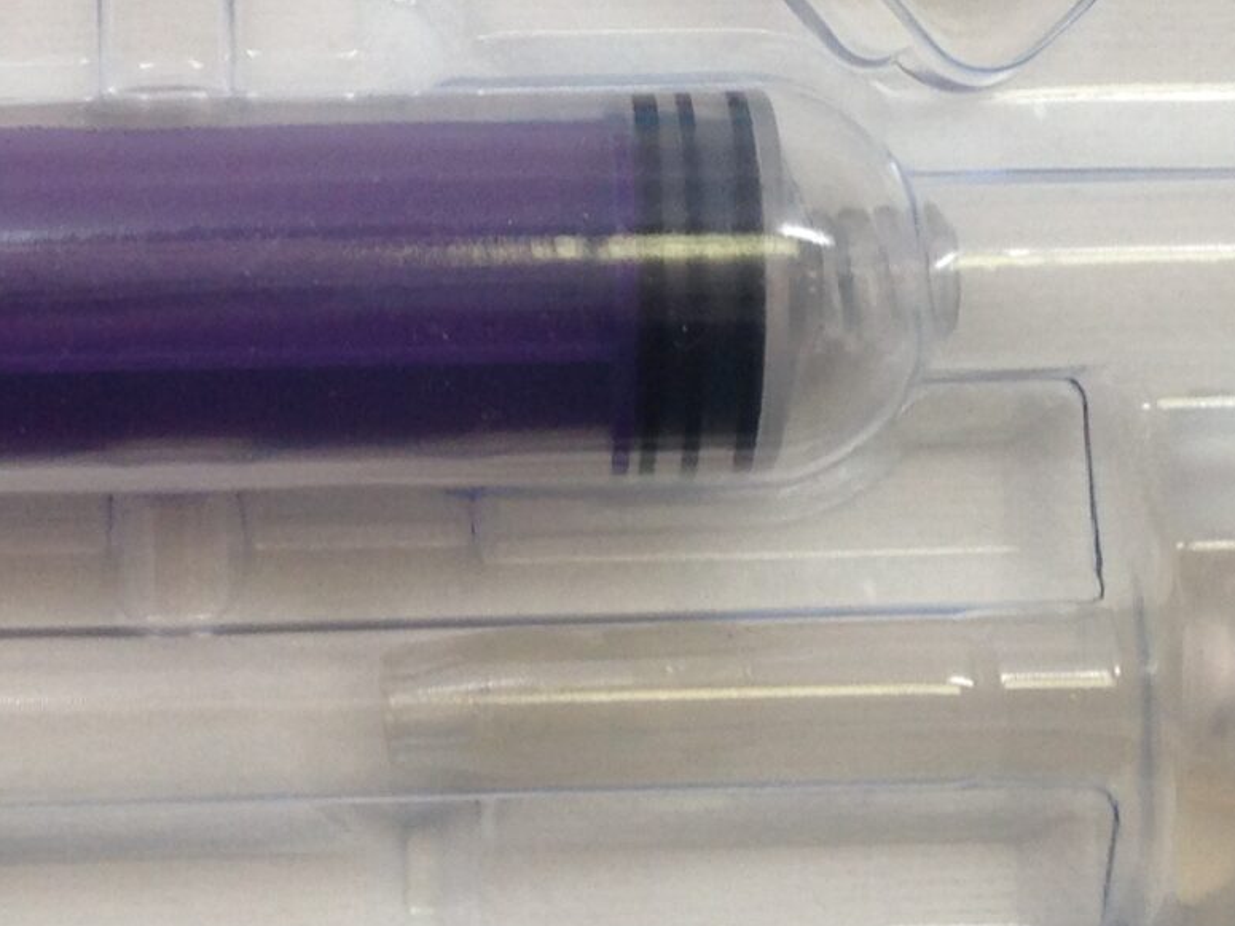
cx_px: 507
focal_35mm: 109
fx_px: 3888
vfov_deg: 13.5
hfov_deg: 18.0
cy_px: 201
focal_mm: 4.12
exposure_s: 1/60
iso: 50
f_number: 2.4
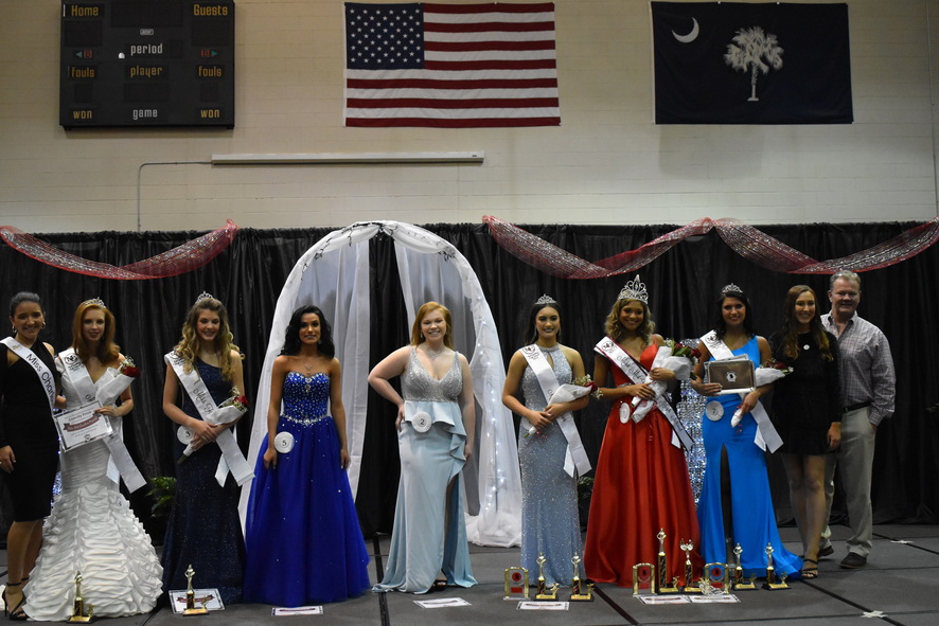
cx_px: 426
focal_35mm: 44
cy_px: 309
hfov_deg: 44.4
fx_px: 1148
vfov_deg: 30.5
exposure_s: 1/320
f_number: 4
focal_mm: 26
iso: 3200
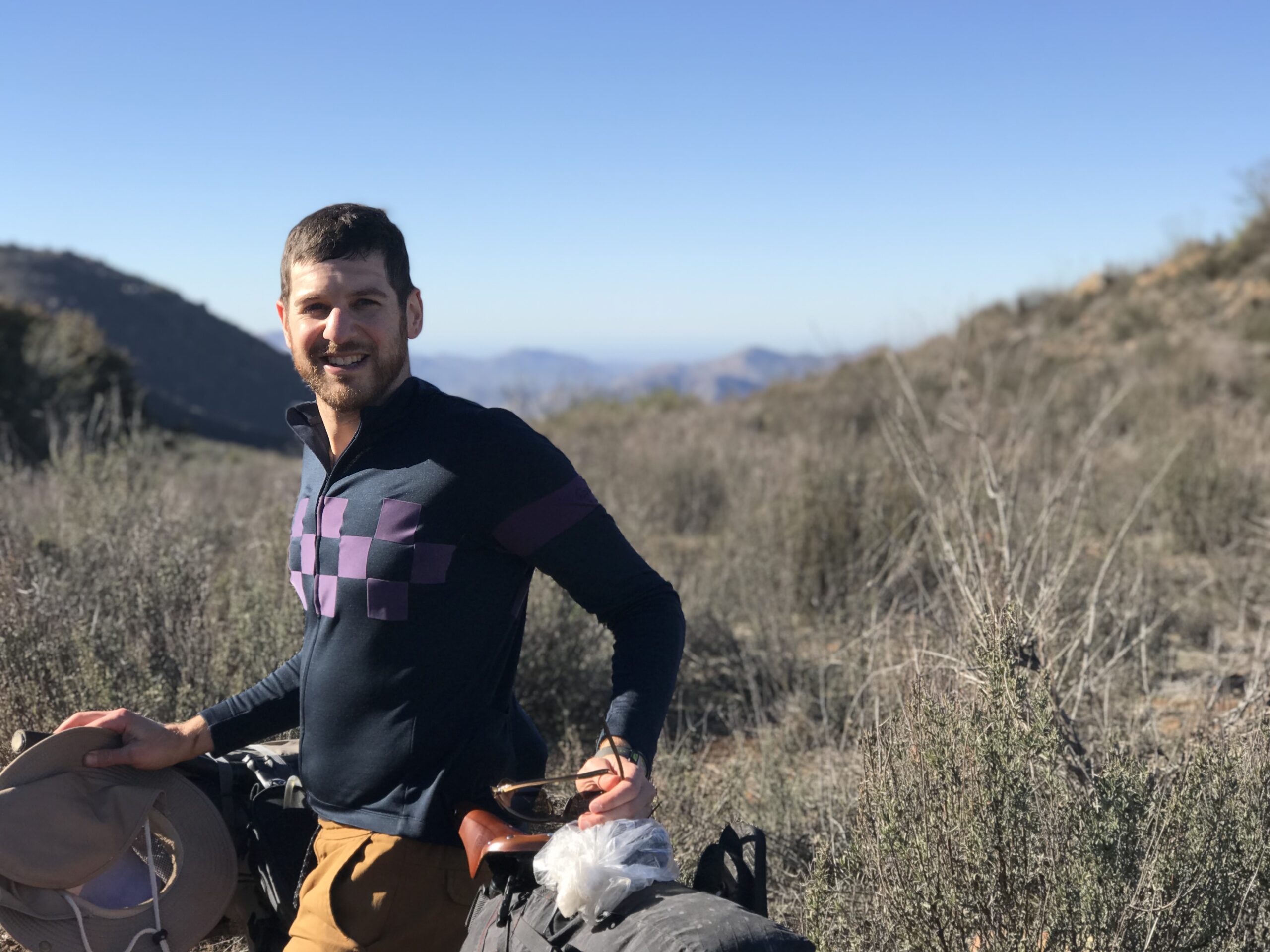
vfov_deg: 25.7
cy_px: 476
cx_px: 635
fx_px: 2091
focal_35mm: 57
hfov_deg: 33.8
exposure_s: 1/618
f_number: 2.8
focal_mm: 6.6
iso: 20
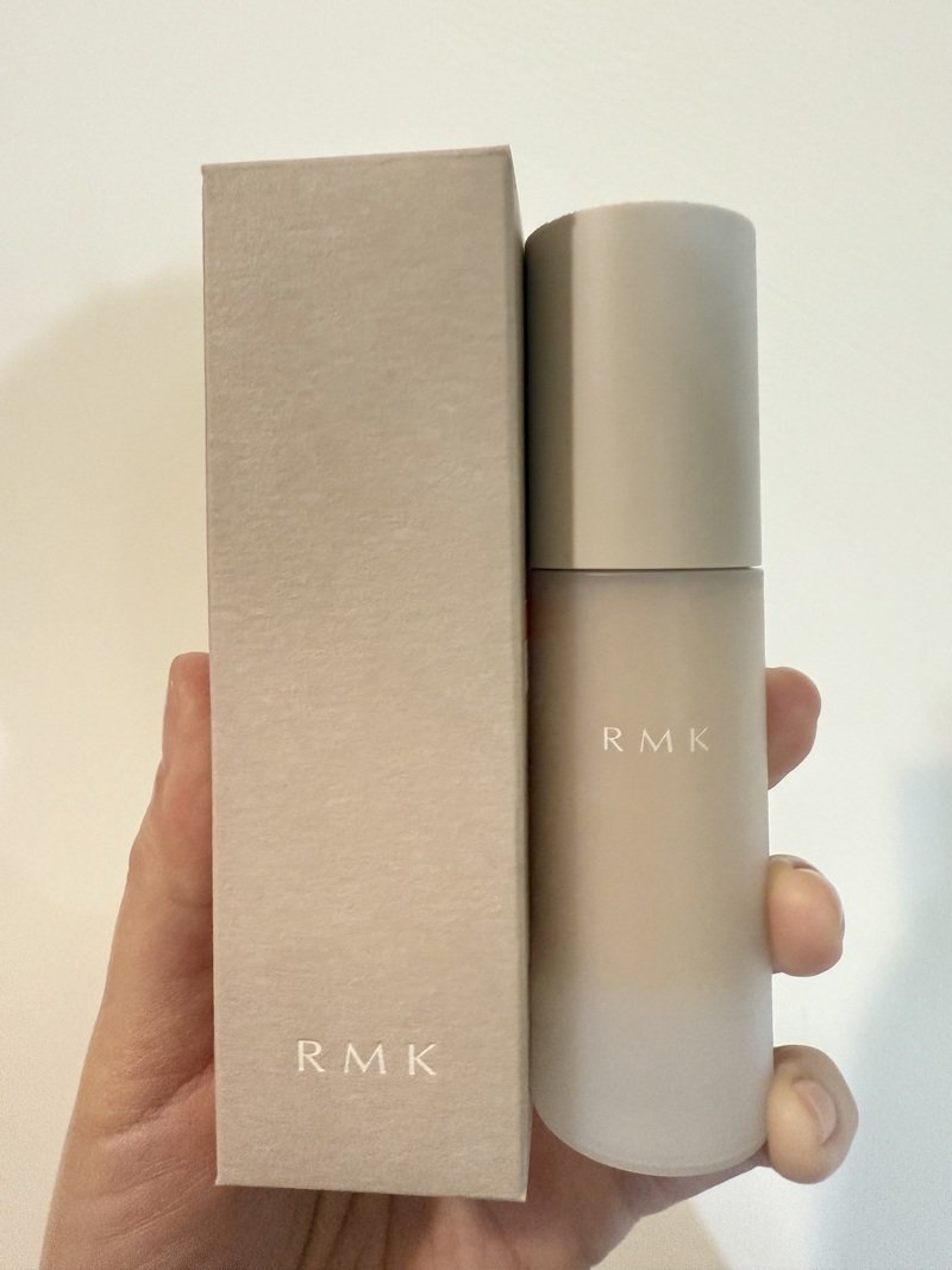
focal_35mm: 24
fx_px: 880
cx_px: 476
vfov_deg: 71.6
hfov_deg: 56.8
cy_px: 635
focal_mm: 2.22
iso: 800
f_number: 2.2
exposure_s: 1/60
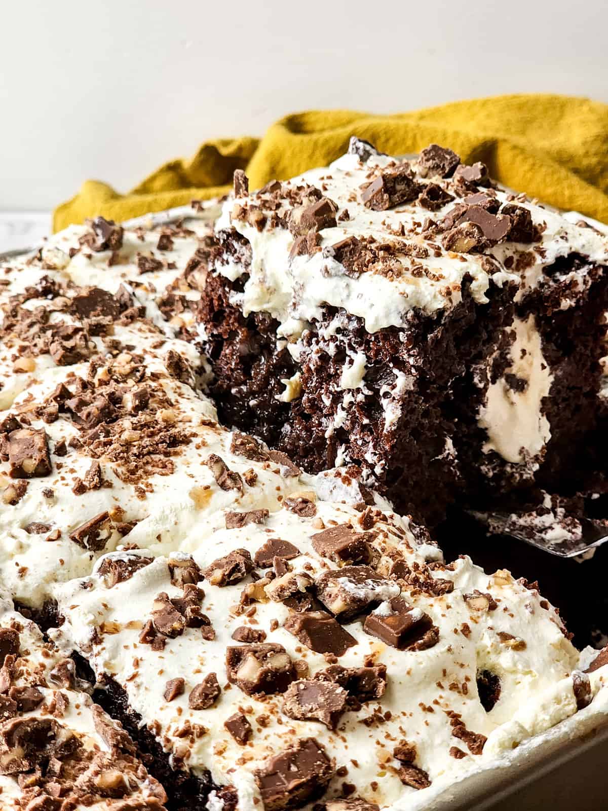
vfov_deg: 28.2
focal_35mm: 69
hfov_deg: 21.3
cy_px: 406
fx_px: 1616
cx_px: 304
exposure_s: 1/120
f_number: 2.4
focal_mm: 7.9
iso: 50
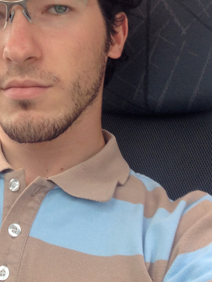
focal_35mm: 73
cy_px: 32
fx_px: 596
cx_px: 56
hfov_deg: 20.0
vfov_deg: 25.9
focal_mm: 4.28
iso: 50
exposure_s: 1/120
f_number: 2.4
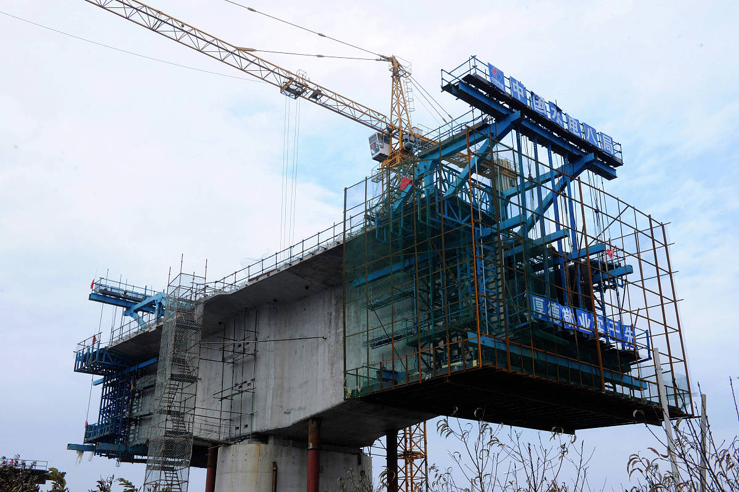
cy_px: 246
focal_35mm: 38
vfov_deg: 35.0
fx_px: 780
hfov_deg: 50.7
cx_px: 370
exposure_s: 1/640
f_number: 13
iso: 1000
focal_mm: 38
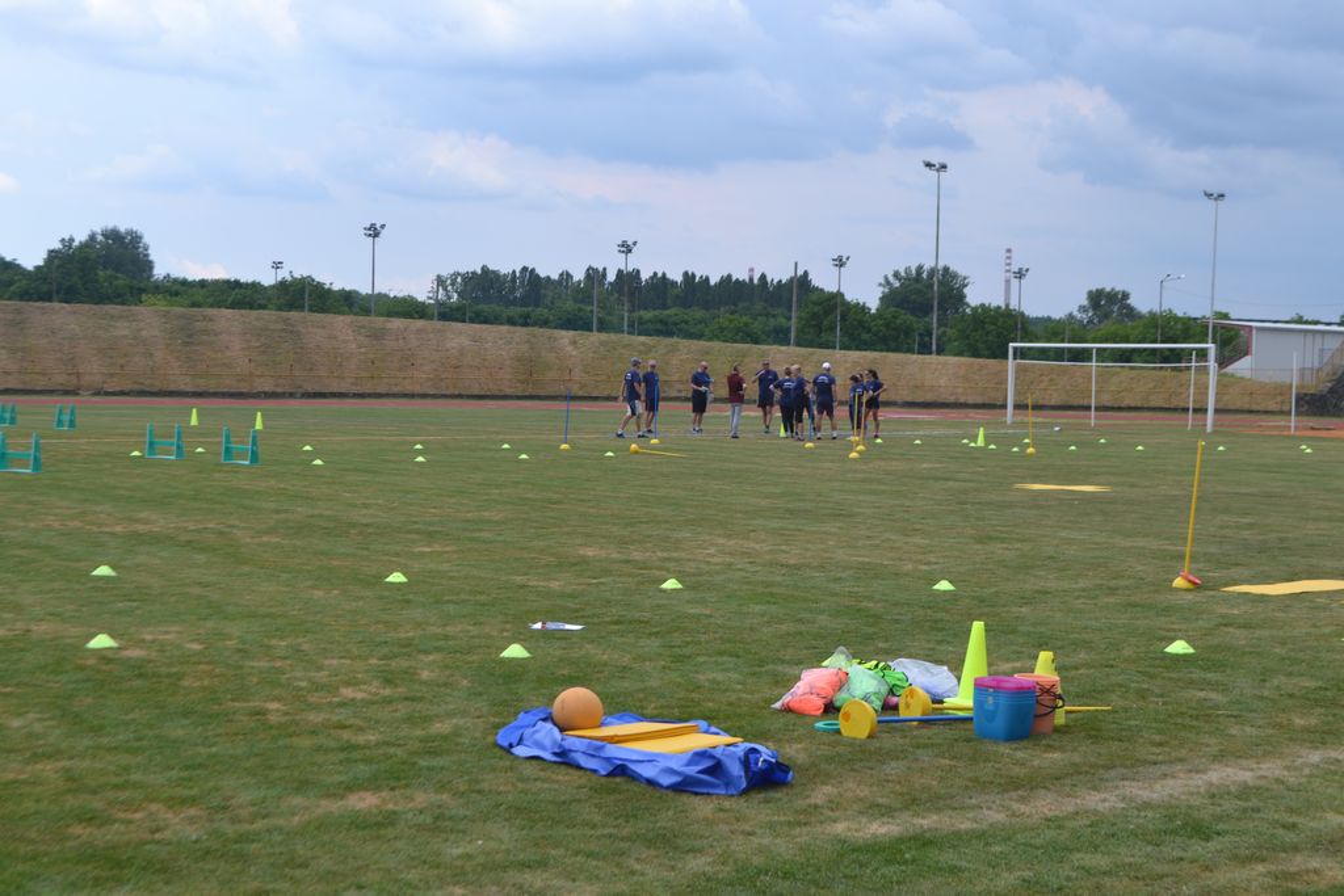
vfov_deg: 25.8
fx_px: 1960
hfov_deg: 37.8
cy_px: 448
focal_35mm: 52
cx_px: 672
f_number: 6.3
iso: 100
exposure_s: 1/160
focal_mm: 35
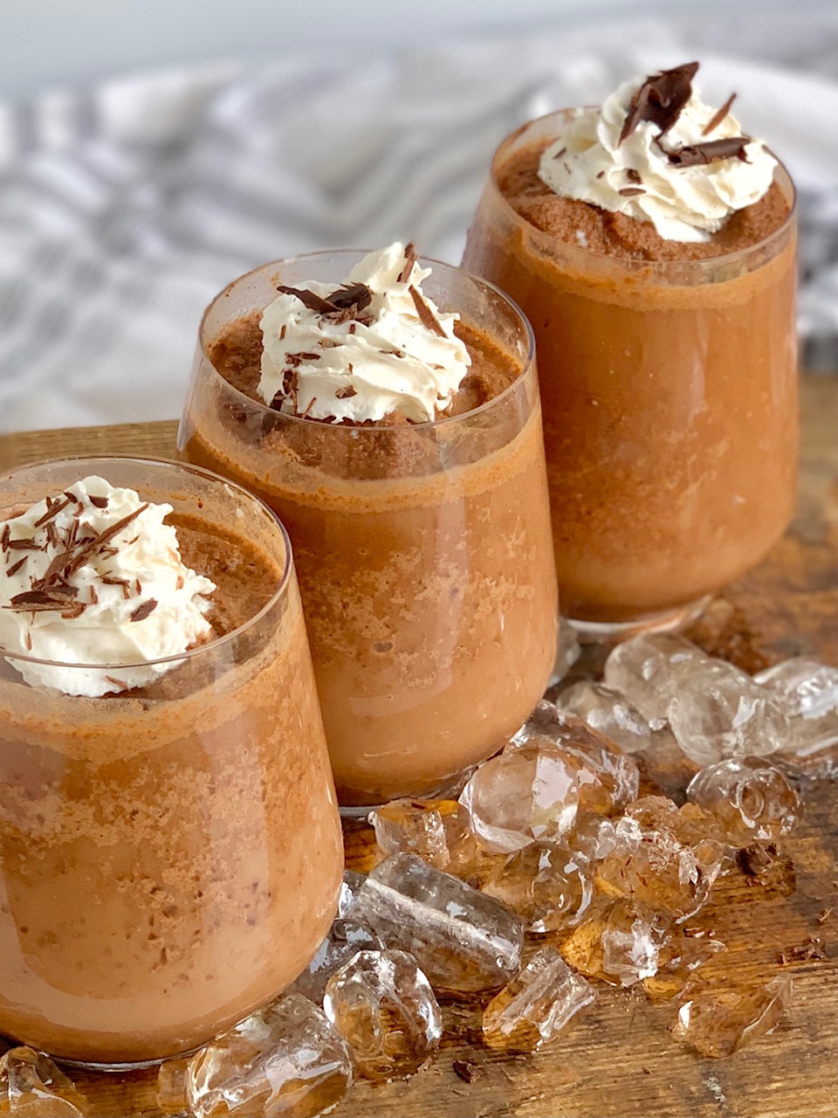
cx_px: 419
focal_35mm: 52
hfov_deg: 28.0
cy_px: 559
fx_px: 1678
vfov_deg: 36.8
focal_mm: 6
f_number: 2.4
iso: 40
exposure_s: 1/122
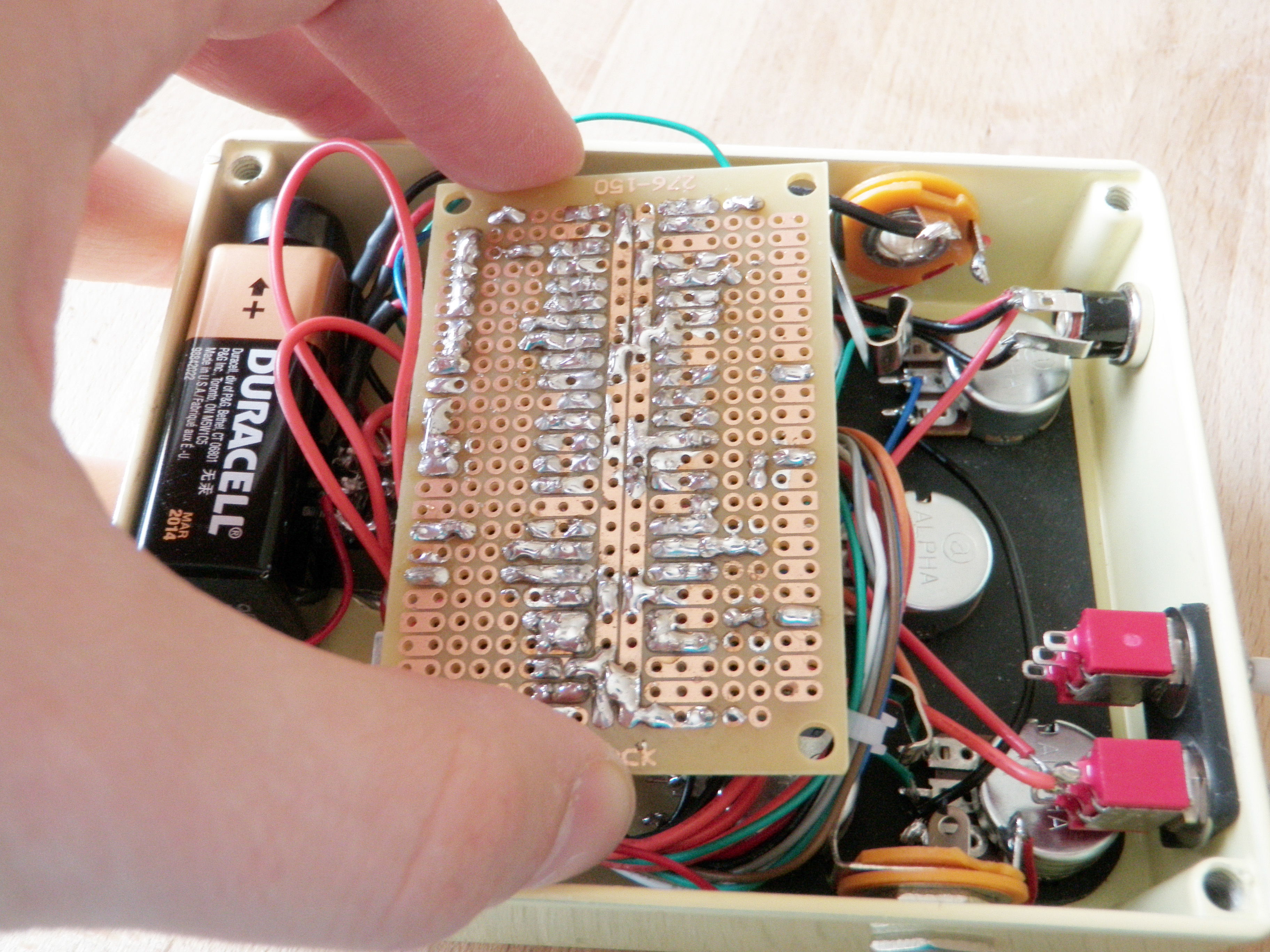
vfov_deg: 39.7
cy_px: 476
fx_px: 1321
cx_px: 635
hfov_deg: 51.4
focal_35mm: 36
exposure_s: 1/20
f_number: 4.1
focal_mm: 6.53
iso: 200
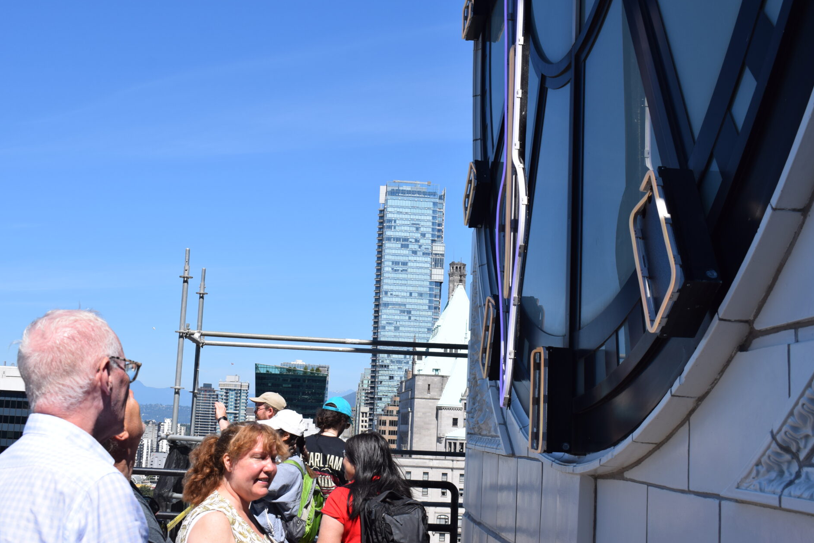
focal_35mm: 45
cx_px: 402
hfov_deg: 44.0
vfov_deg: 30.2
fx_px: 1006
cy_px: 270
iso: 200
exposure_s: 1/500
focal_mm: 29
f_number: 11
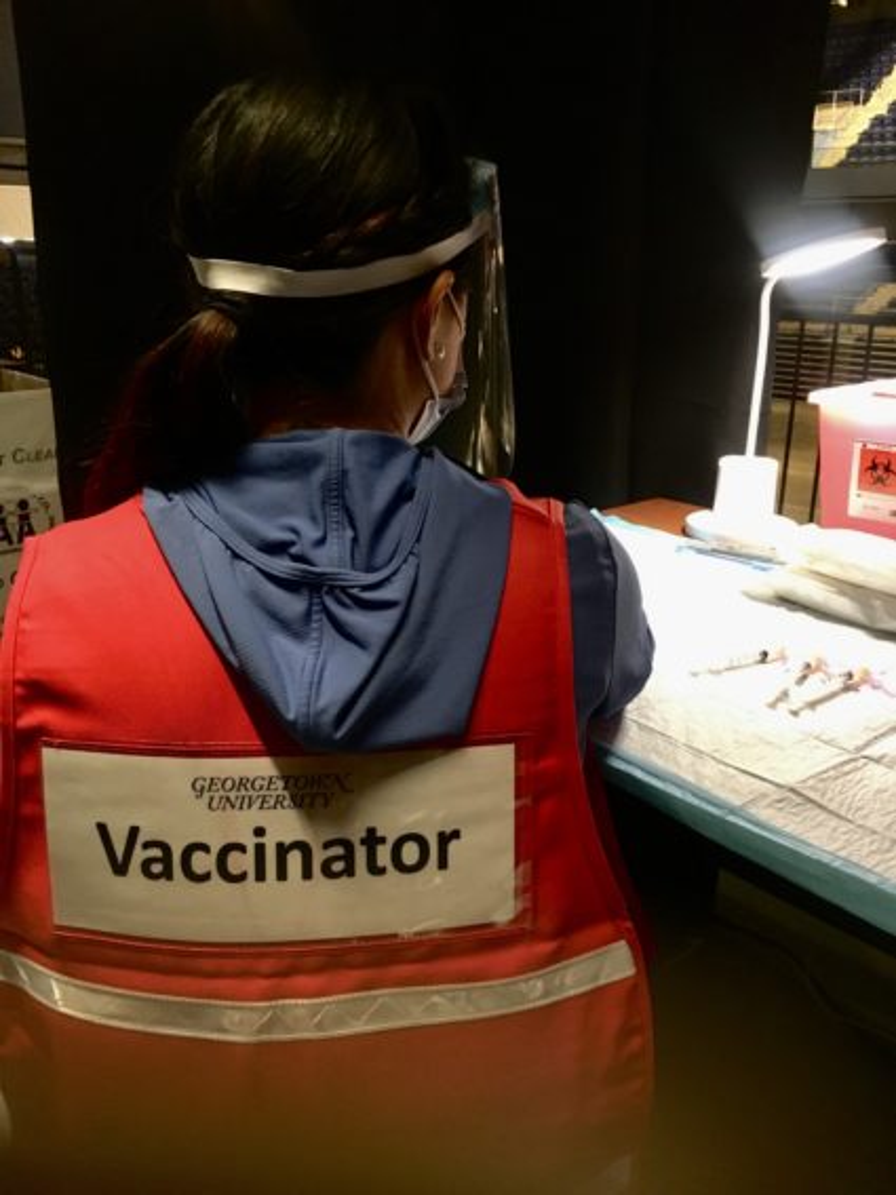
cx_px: 448
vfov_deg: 61.7
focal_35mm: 29
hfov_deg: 48.2
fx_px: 1001
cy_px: 598
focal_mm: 4.15
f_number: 2.2
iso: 200
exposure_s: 1/15
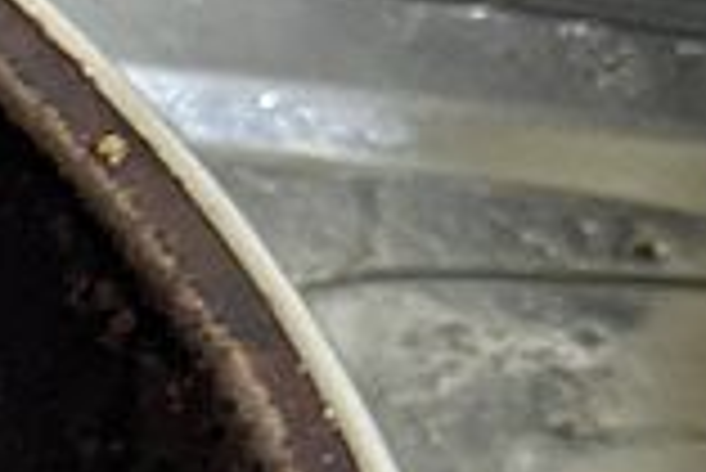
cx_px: -1488
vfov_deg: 6.3
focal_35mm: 214
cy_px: 854
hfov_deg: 8.1
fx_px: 4201
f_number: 1.8
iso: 679
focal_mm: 4.44
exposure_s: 1/9.09
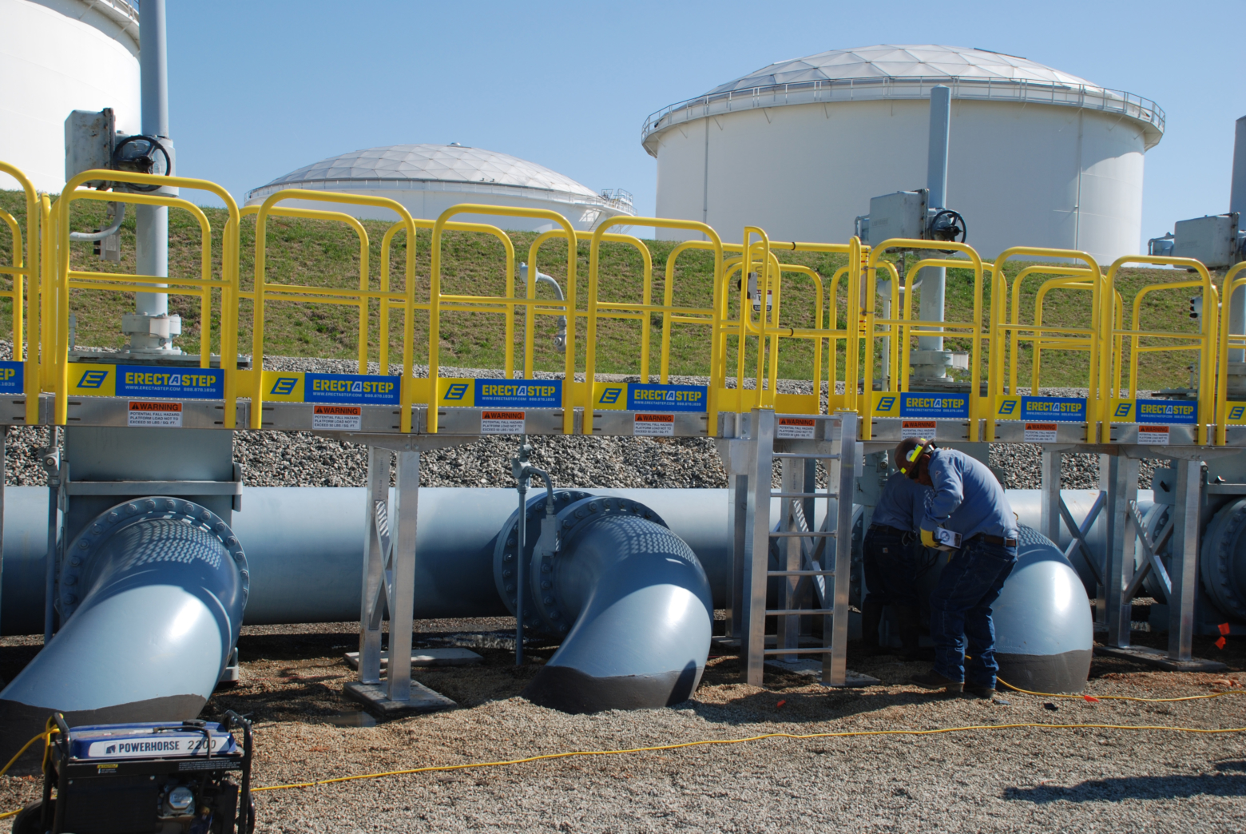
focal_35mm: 46
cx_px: 623
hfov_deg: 42.3
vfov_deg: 29.0
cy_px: 417
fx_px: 1611
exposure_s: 1/200
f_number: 7.1
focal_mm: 31
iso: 100
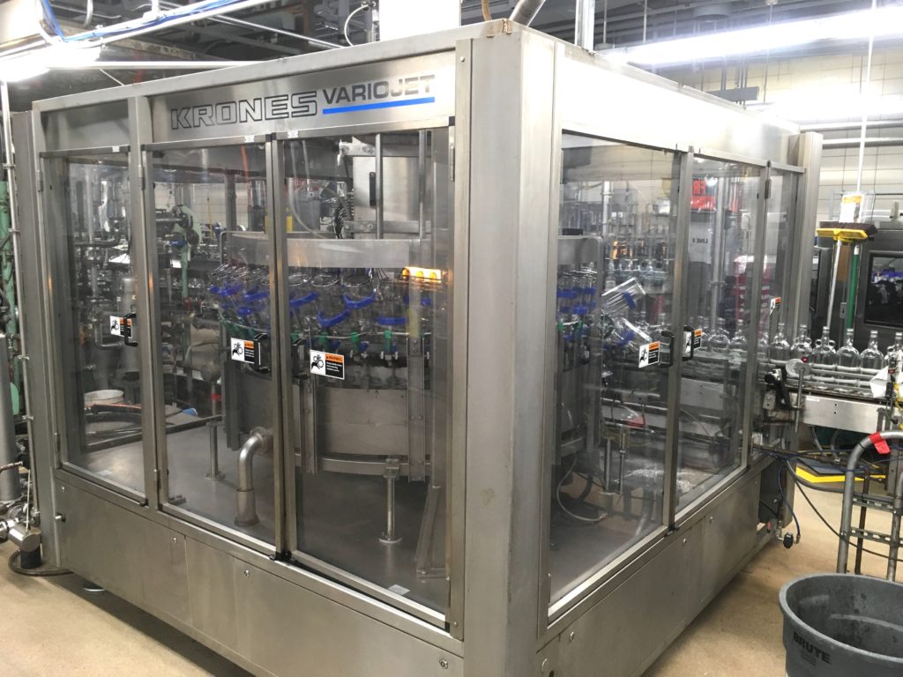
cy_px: 338
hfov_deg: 61.7
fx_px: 756
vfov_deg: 48.2
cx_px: 452
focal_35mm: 29
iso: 100
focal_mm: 4.15
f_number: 2.2
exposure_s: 1/30
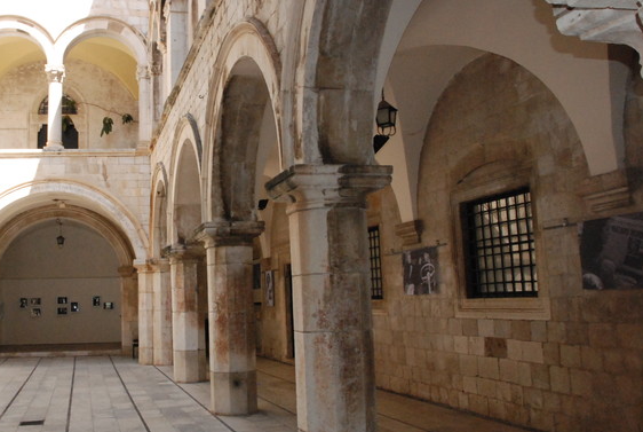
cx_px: 194
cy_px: 205
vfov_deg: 38.0
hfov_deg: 52.8
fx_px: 626
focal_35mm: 35
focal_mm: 16
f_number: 14
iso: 1600
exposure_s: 1/200
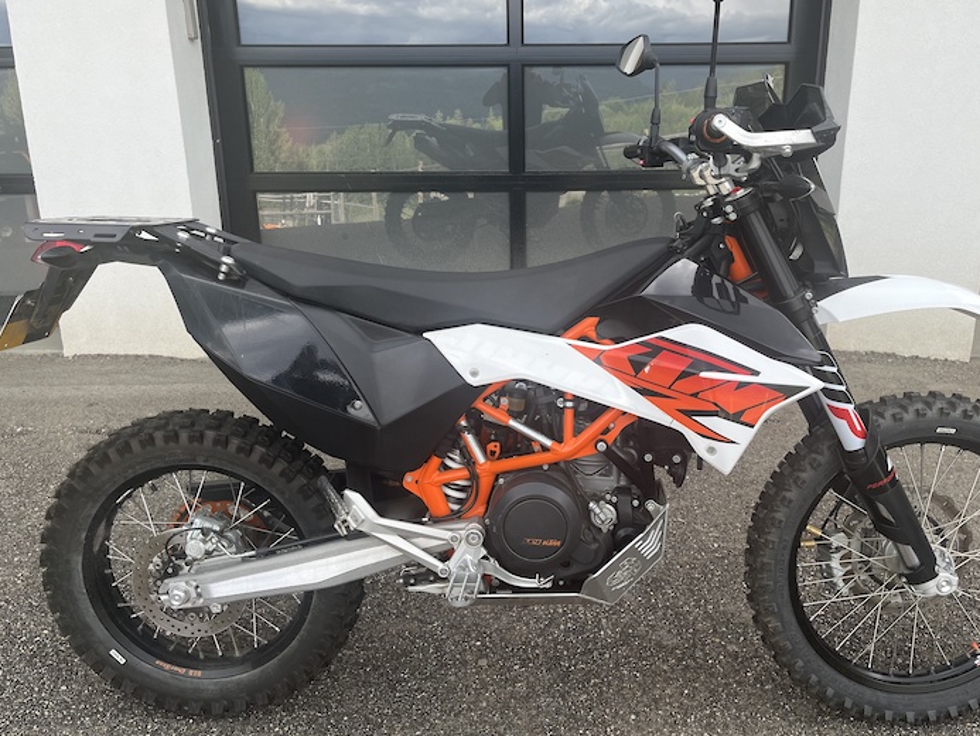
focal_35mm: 30
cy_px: 331
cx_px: 537
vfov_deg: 46.7
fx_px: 849
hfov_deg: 59.8
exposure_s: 1/445
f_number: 1.6
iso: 50
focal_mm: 5.1
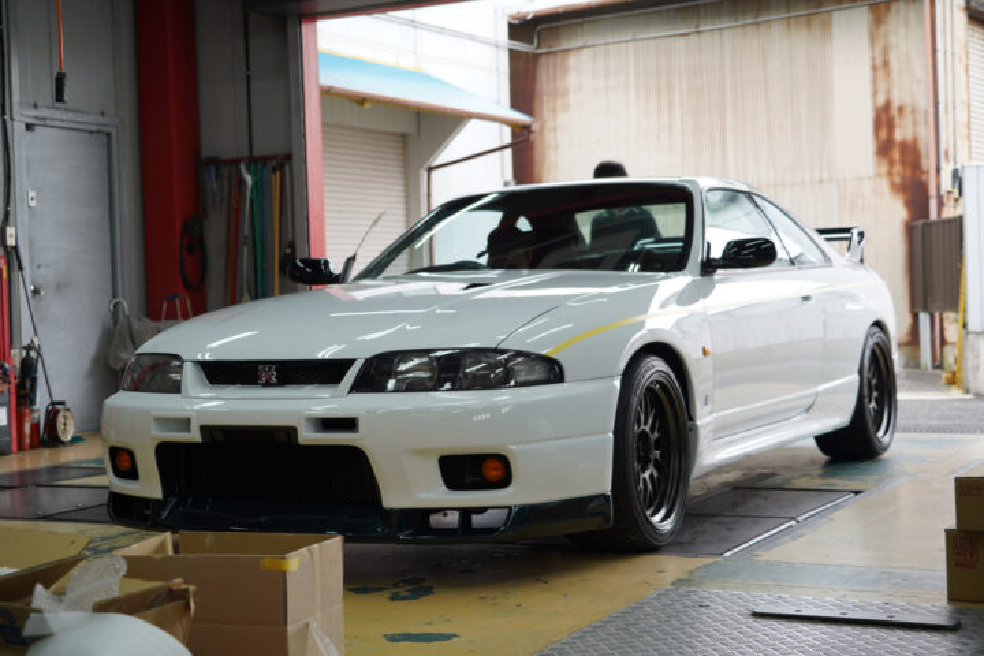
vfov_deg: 26.0
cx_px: 492
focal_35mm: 52
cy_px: 328
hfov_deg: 38.2
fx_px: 1421
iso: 160
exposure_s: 1/60
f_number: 4.5
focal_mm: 52
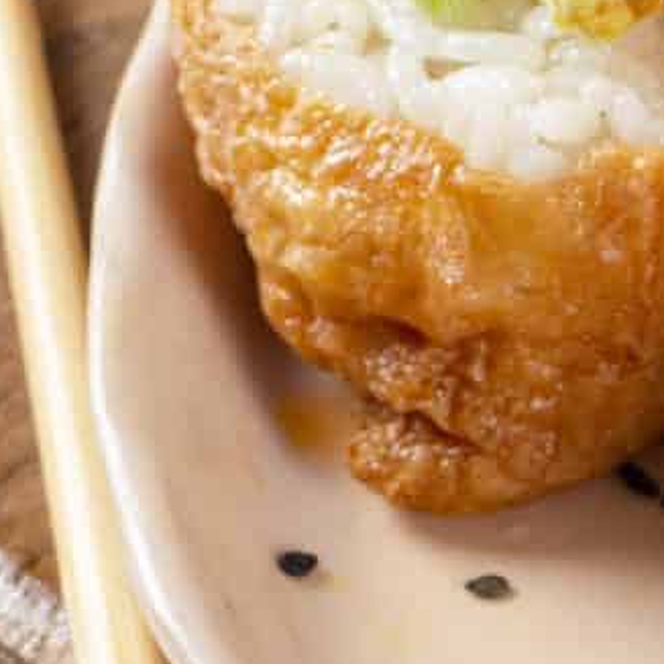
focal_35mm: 493
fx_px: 10699
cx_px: 1165
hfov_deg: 3.5
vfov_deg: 3.5
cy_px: -193
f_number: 16
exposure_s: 1/160
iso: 100
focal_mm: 105
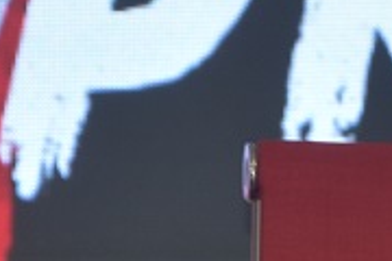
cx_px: 673
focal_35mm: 765
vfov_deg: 1.8
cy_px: 470
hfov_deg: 2.7
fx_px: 8329
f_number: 5.6
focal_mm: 92
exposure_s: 1/60
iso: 500
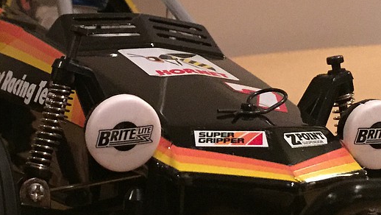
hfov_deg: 26.9
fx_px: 788
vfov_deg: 15.5
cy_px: 66
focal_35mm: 78
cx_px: 114
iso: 800
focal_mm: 4.15
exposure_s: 1/15
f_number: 2.2
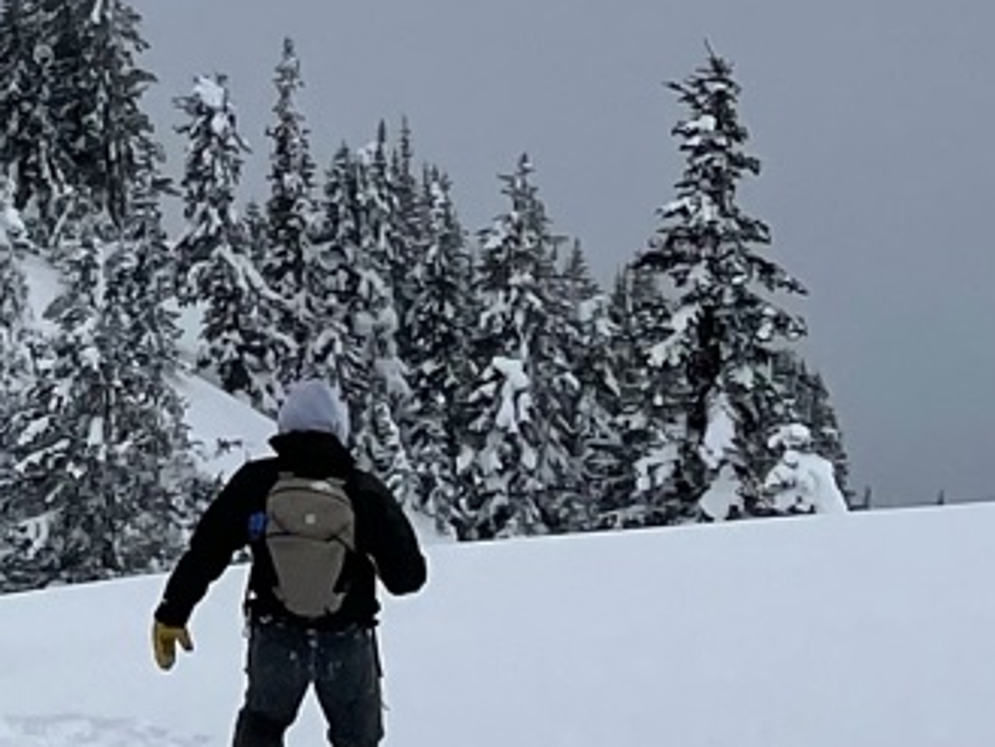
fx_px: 4658
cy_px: -478
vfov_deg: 8.9
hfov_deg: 10.0
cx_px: -1682
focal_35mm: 162
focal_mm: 4.2
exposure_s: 1/8403
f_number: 1.6
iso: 32
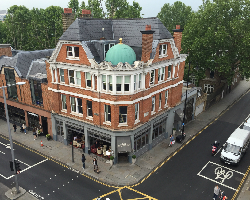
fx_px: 229
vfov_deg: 47.1
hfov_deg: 57.1
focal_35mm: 31
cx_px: 113
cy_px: 99
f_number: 2.2
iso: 32
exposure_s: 1/1099
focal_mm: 4.15
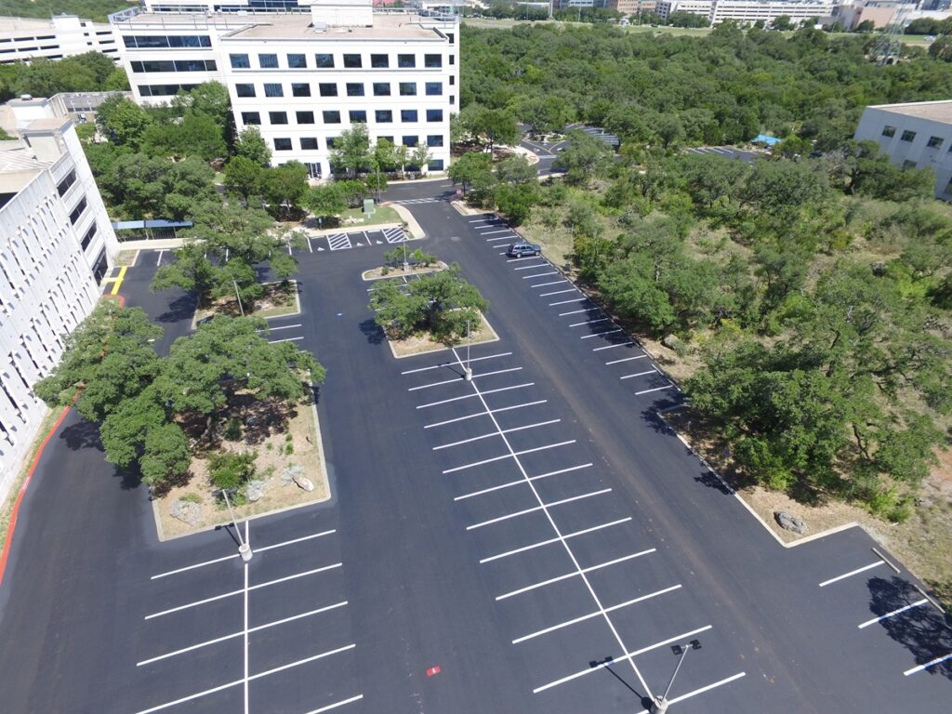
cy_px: 357
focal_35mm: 20
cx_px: 476
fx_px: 550
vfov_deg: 66.0
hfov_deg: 81.7
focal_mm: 3.61
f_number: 2.8
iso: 100
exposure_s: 1/619
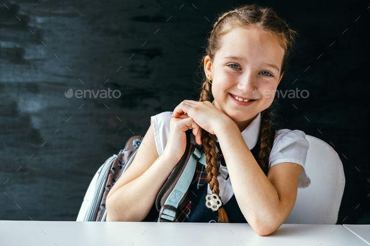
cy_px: 123
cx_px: 185
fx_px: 545
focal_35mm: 53
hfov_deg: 37.5
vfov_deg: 25.5
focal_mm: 35
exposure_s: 1/500
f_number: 3.2
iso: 320
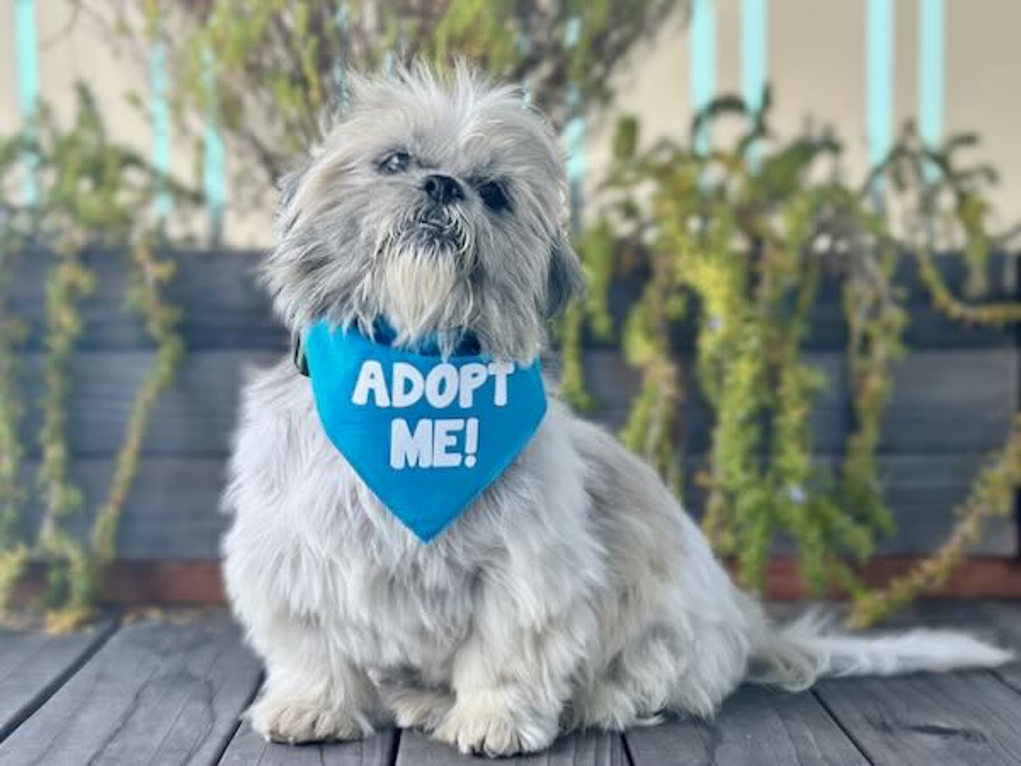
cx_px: 510
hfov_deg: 39.7
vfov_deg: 30.3
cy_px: 383
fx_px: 1416
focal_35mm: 48
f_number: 1.78
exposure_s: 1/685
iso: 80
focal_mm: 6.86
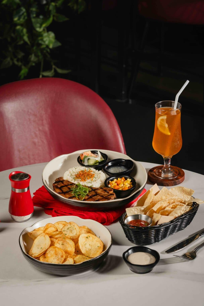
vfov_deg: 24.2
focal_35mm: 84
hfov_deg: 16.3
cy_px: 153
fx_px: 714
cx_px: 102
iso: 400
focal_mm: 56
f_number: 5
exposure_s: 1/200
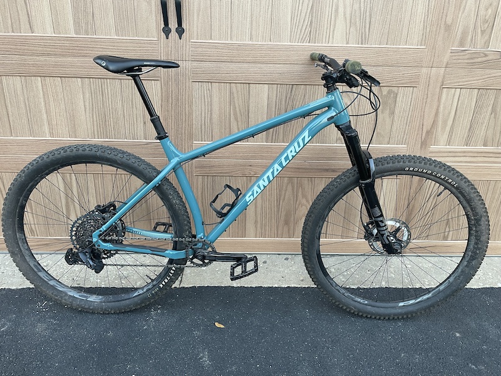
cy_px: 188
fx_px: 376
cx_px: 250
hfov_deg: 67.3
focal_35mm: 26
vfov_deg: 53.1
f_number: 1.6
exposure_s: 1/60
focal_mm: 4.2
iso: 125
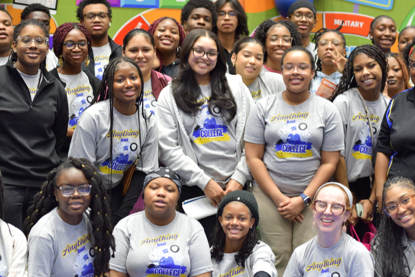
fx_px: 1049
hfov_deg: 22.4
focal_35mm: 91
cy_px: 141
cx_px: 178
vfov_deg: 15.0
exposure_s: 1/60
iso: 800
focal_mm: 50
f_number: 2.8
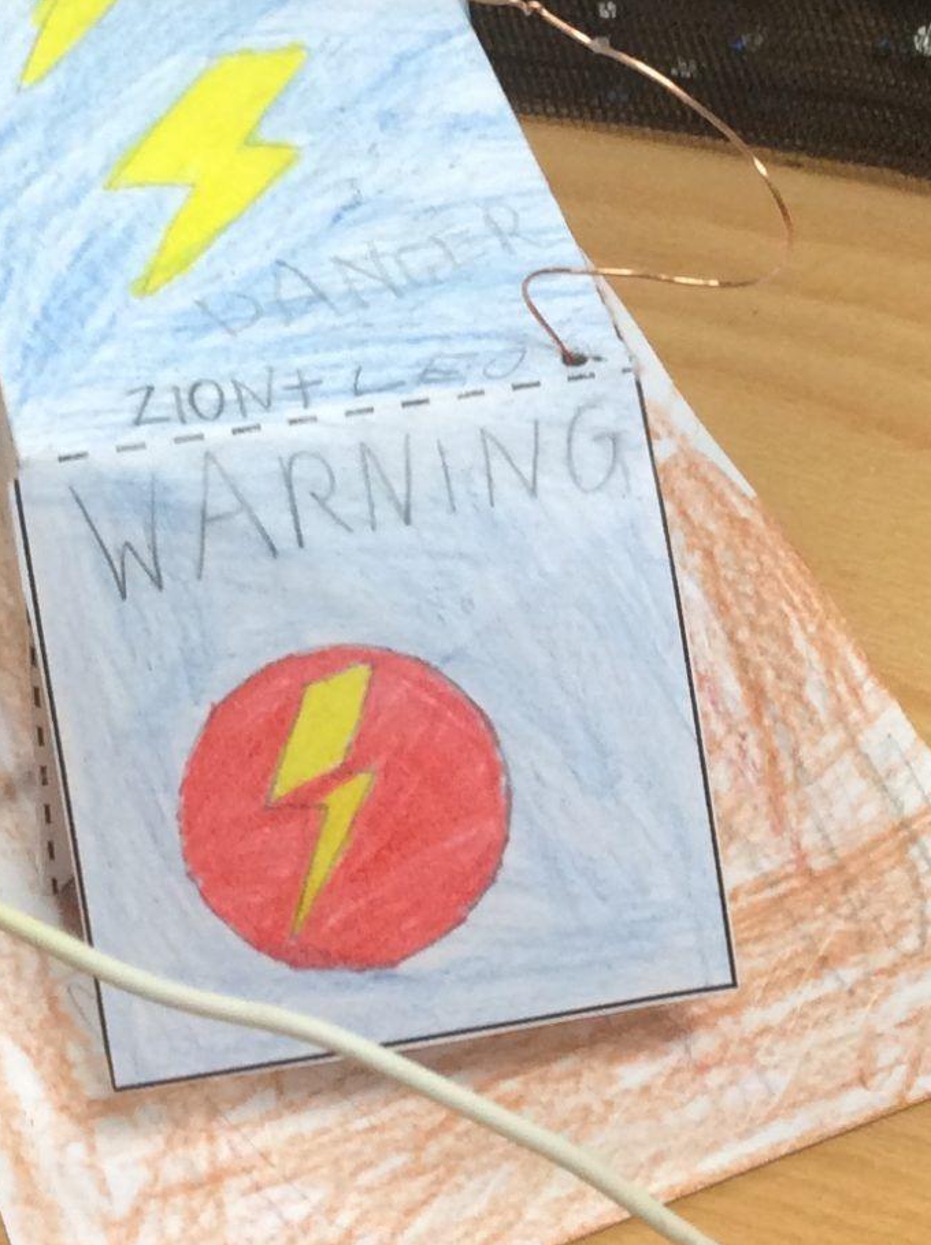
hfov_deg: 16.4
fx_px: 3235
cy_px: 349
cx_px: 578
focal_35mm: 90
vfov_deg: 21.7
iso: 80
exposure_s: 1/25
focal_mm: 3.3
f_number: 2.4
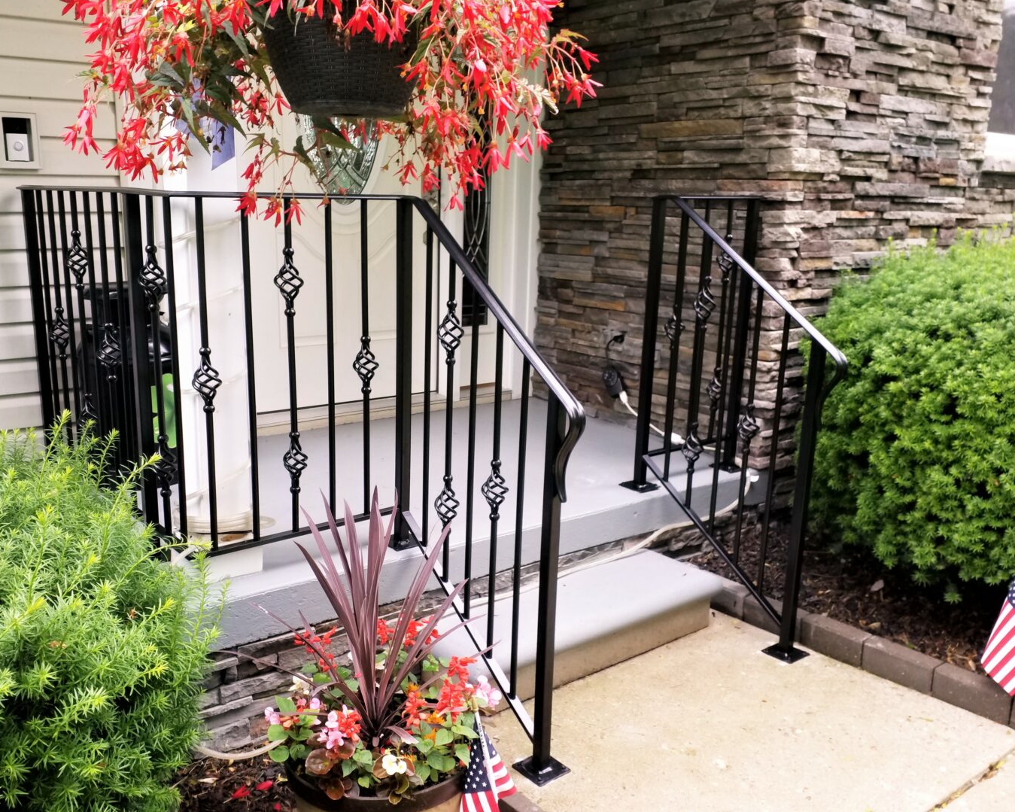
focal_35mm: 30
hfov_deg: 58.8
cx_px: 488
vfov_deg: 48.5
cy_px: 426
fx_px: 901
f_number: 1.9
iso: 40
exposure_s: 1/60
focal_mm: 3.6
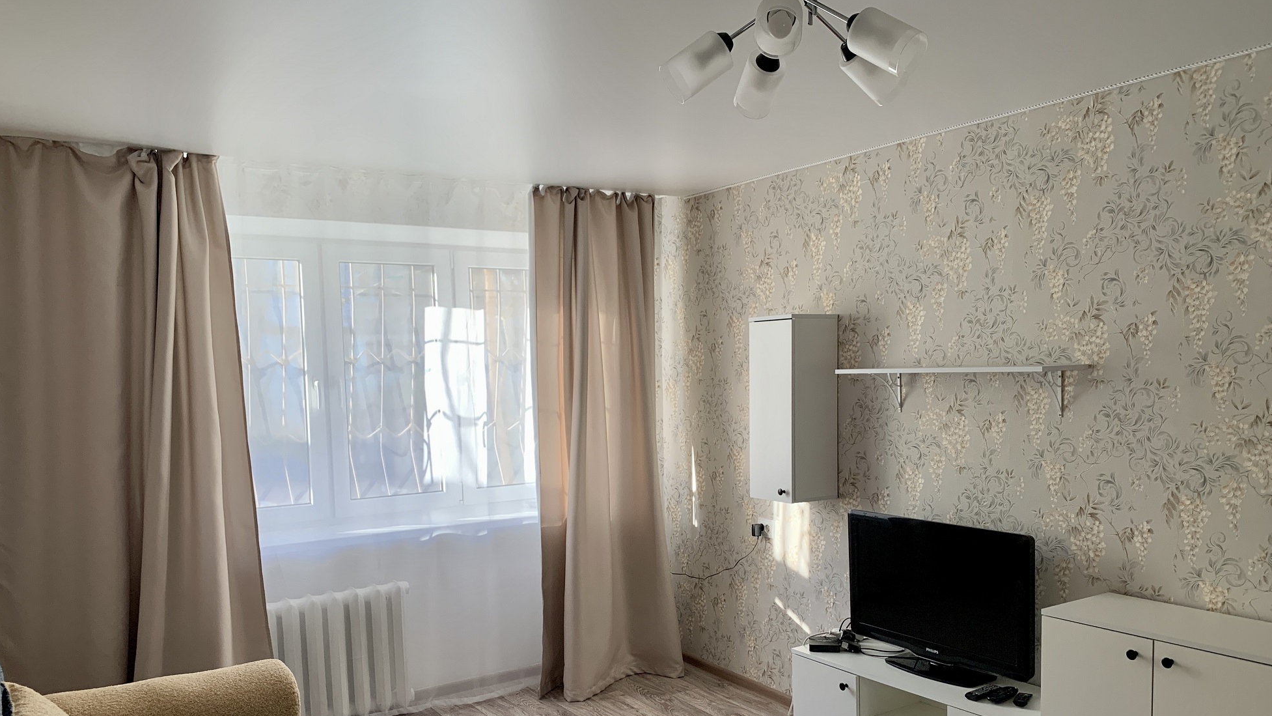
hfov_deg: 66.1
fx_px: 978
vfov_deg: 39.8
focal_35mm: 29
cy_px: 461
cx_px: 639
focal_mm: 4.25
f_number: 1.8
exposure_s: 1/121
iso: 80
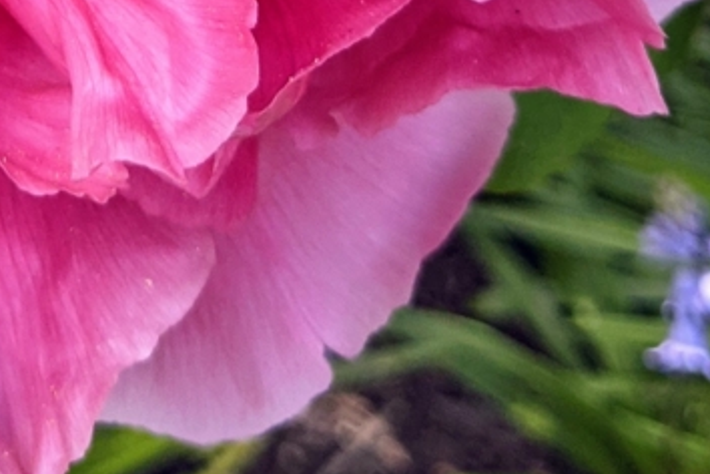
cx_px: -174
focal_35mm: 122
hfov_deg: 16.0
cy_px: -566
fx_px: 2406
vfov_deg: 10.1
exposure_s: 1/572
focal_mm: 4.38
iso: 51
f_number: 1.73
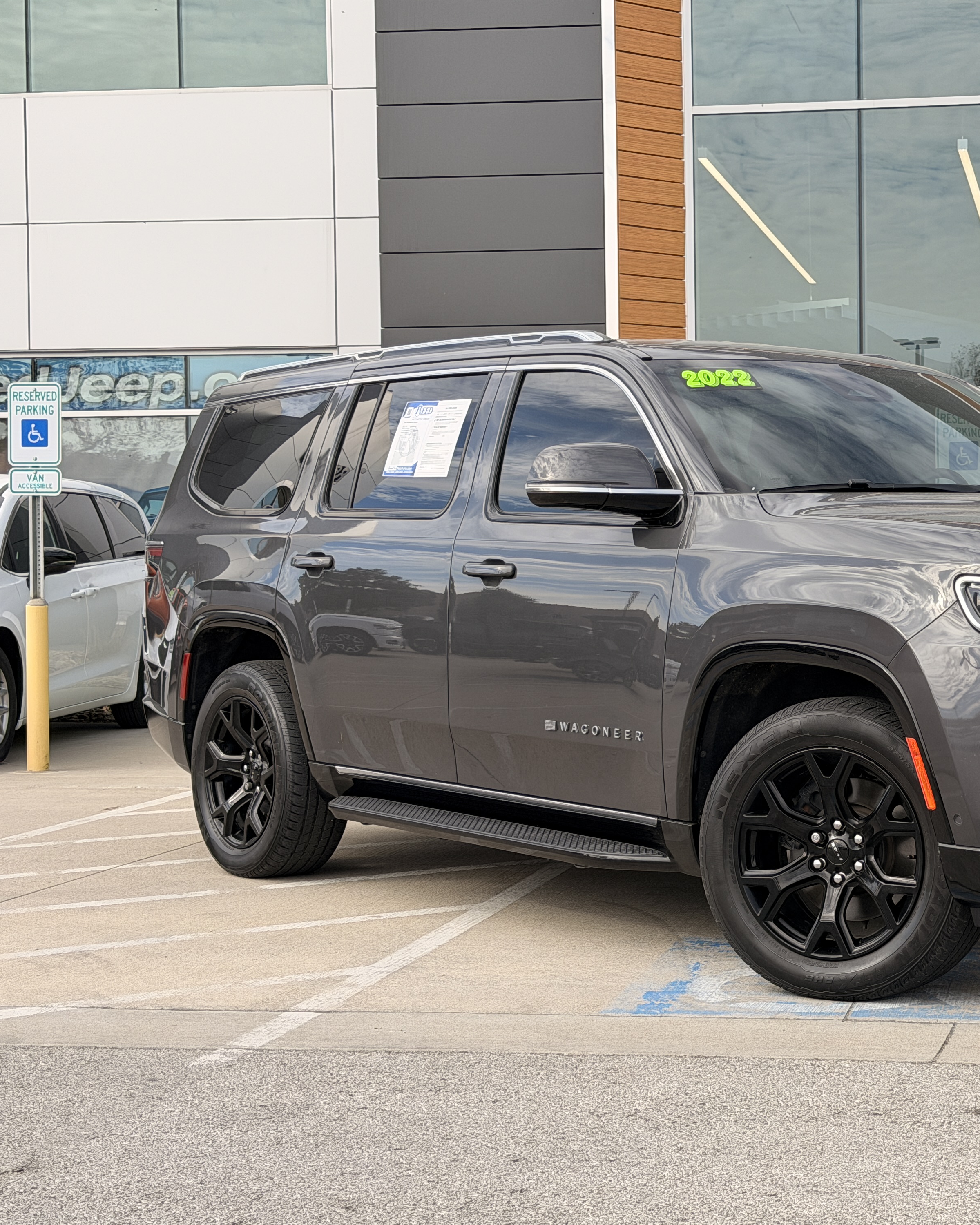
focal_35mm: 63
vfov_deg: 30.0
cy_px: 617
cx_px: 814
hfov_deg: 23.8
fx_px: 2284
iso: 64
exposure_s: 1/1980
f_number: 1.78
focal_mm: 6.76
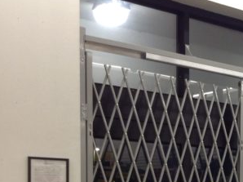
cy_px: 211
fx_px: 596
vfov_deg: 16.7
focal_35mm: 85
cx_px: 298
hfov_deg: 21.3
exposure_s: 1/24
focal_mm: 3.3
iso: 40
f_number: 2.4
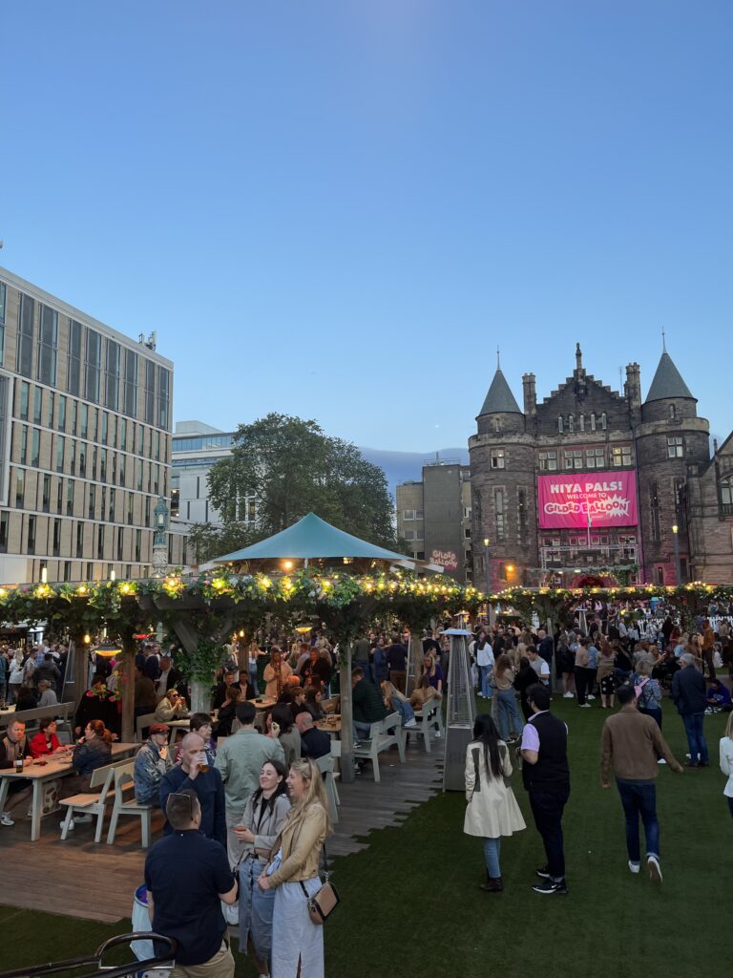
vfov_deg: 67.3
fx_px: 734
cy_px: 489
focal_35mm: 26
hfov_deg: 53.1
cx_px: 366
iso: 50
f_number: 1.6
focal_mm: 5.1
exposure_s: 1/100
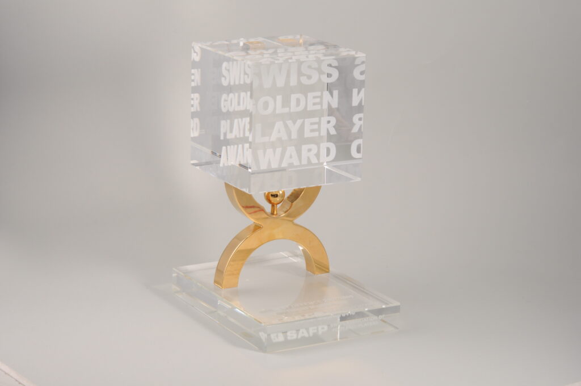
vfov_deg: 12.1
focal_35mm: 112
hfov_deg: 18.2
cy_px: 193
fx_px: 1813
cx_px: 290
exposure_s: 1/125
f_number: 16
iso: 250
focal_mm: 75
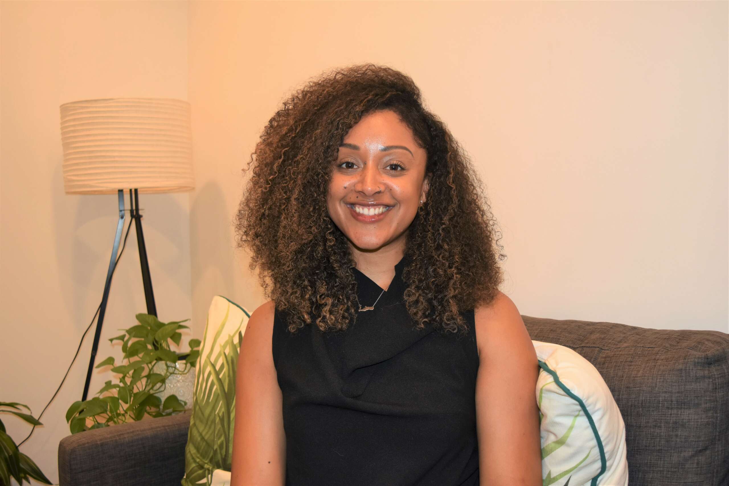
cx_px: 364
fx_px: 729
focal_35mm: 36
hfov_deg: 53.1
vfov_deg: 36.9
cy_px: 243
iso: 450
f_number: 4
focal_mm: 24
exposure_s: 1/60
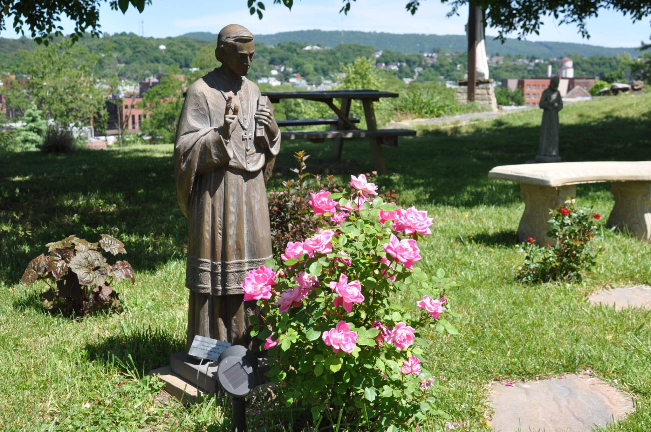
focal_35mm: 46
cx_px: 326
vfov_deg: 28.9
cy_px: 216
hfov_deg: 42.4
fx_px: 840
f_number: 8
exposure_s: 1/250
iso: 200
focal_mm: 31
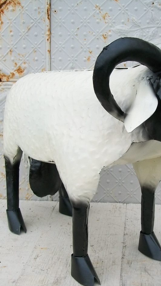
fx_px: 402
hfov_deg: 22.6
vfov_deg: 39.2
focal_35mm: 53
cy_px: 145
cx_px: 107
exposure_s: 1/125
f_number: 2.7
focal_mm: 6
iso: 80
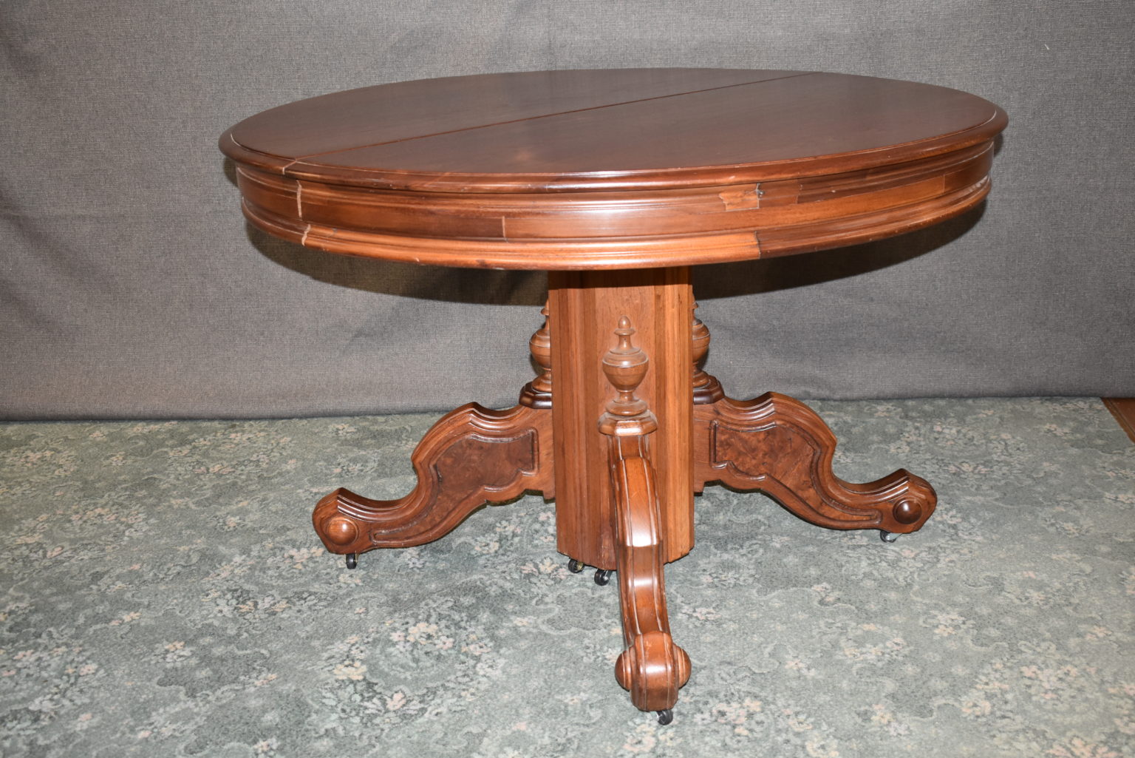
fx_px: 1230
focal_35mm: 39
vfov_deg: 34.2
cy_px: 379
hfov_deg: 49.5
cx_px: 568
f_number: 4
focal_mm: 26
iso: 1000
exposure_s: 1/60
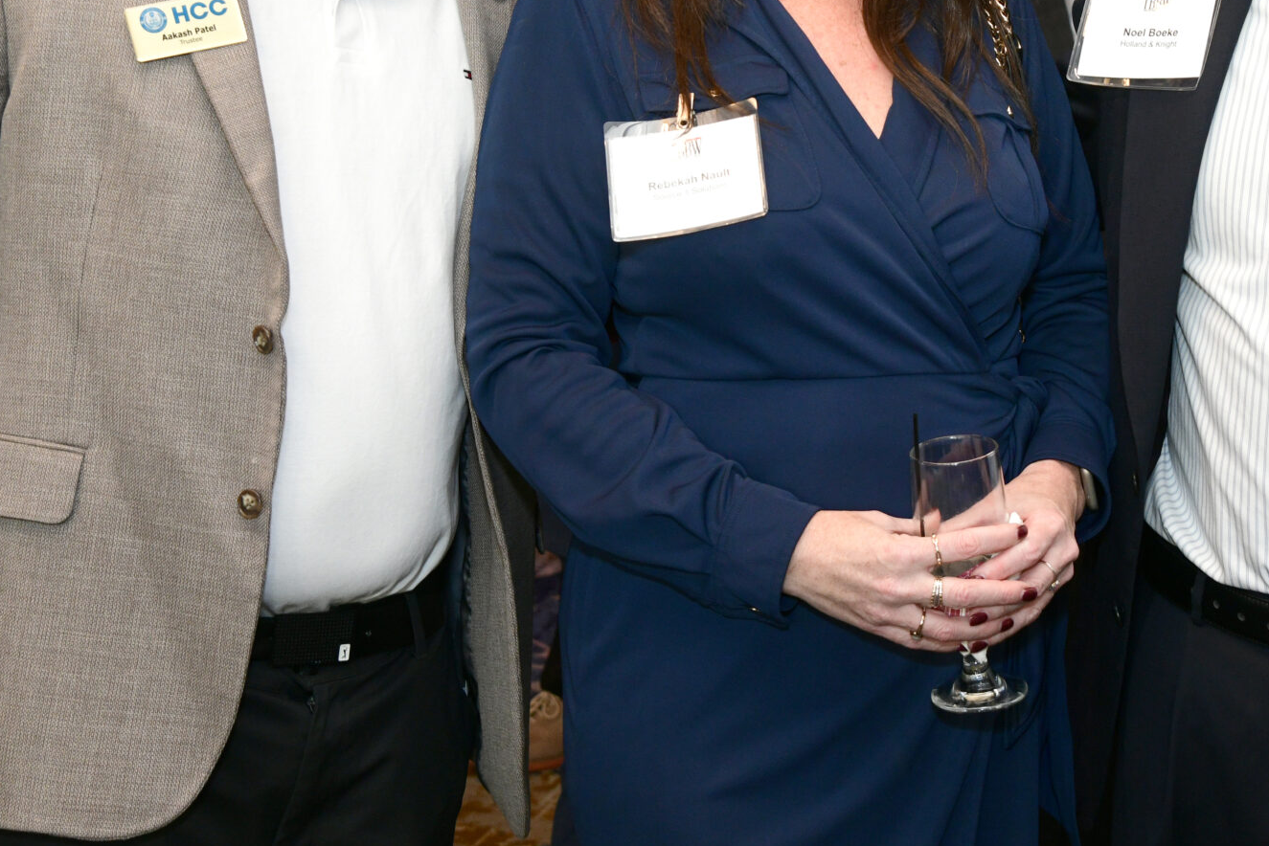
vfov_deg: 16.0
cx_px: 824
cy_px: 205
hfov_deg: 23.8
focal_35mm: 85
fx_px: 2997
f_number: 5
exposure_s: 1/50
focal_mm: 44
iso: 1600
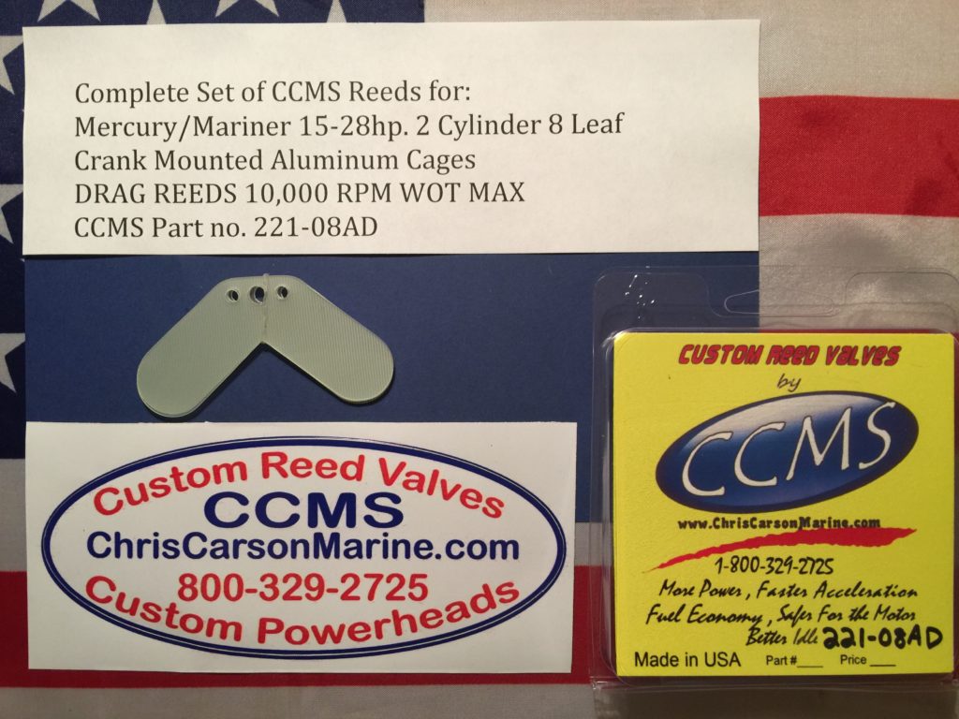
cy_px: 360
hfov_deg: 61.7
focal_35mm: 29
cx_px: 480
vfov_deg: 48.2
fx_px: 803
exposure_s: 1/30
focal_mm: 4.15
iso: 50
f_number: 2.2
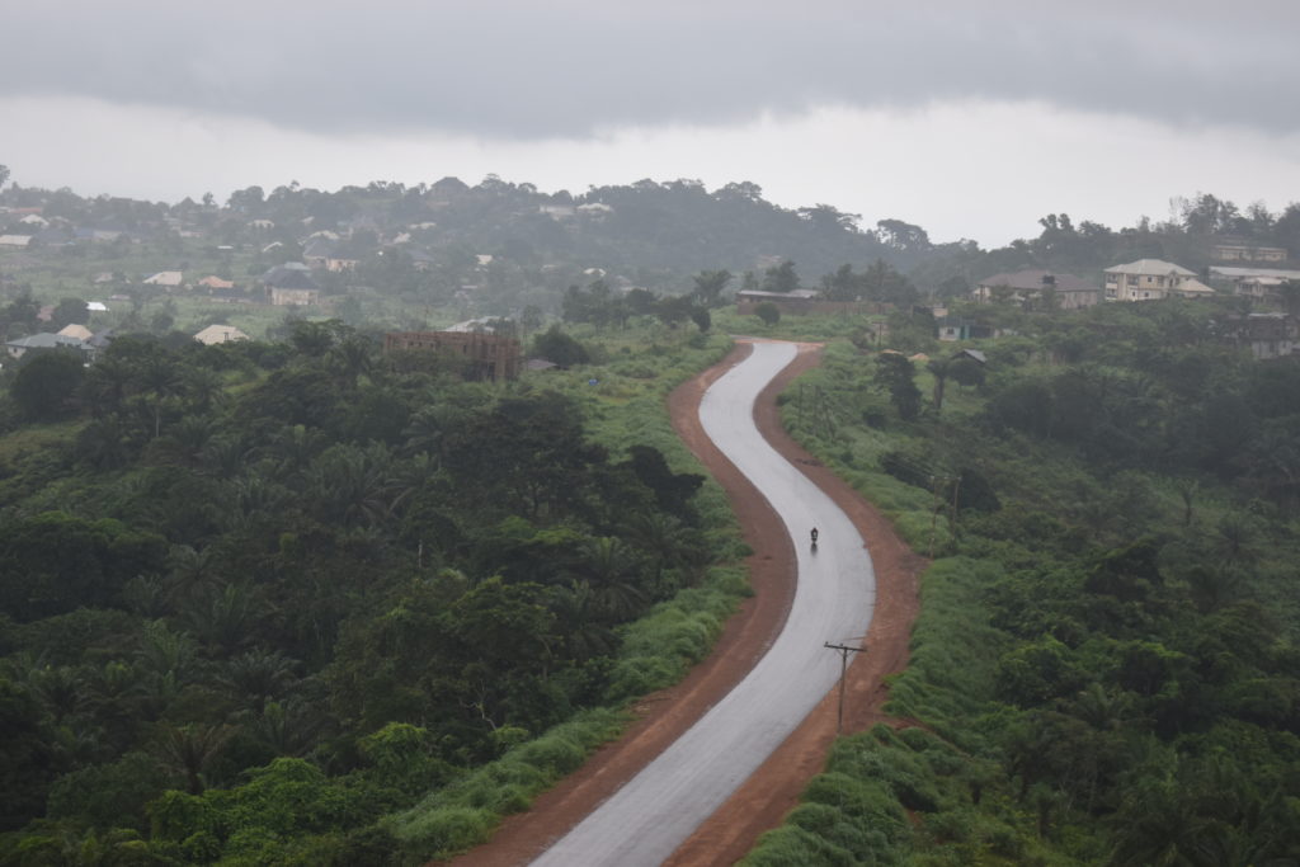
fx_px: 2979
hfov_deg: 24.6
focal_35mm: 82
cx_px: 650
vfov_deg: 16.6
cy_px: 434
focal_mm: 55
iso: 220
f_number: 5.6
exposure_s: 1/250
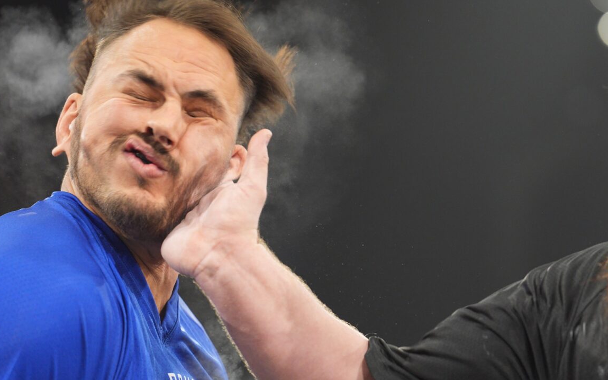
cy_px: 213
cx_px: 349
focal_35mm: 399
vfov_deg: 3.3
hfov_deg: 5.3
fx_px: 6611
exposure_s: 1/1600
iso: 1600
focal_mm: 300
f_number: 3.2
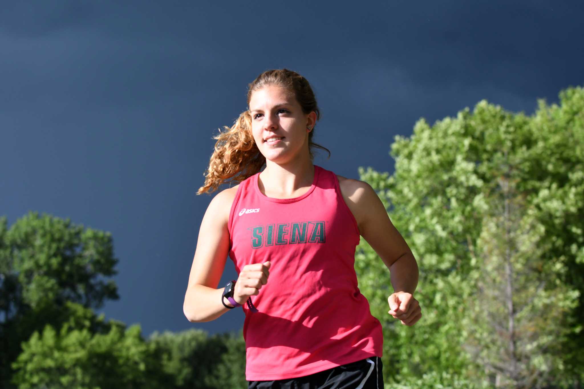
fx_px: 1703
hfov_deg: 19.5
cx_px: 292
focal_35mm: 105
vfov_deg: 13.0
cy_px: 194
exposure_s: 1/2000
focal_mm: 70
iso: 500
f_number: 6.3
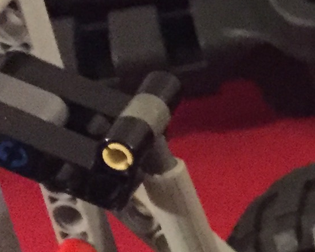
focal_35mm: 168
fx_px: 1566
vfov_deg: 9.0
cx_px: 754
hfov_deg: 10.0
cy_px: 376
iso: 500
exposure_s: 1/17
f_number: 2.2
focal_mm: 4.15
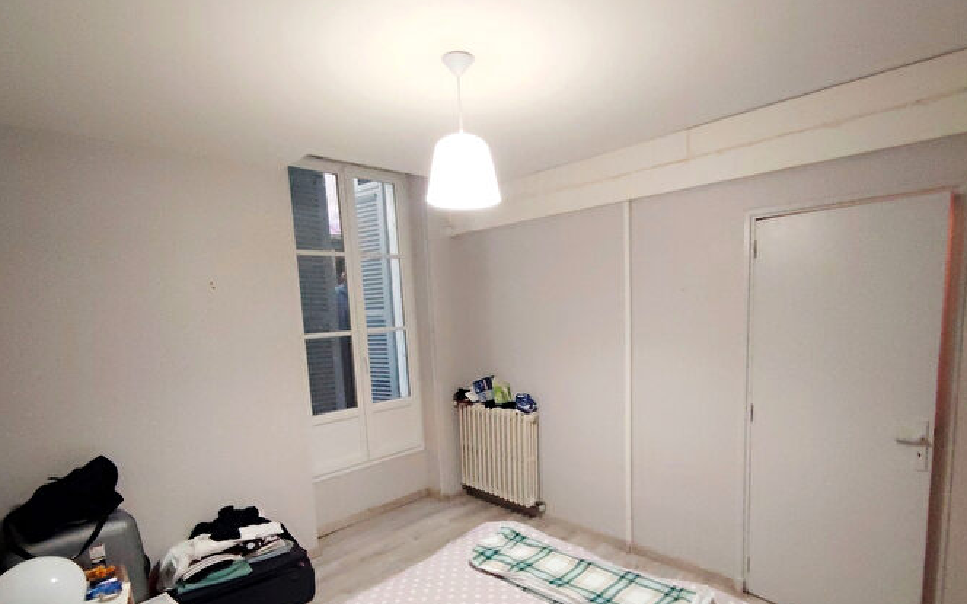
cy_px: 366
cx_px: 507
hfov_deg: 87.9
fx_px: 501
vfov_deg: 61.6
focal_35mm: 19
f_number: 2.2
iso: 617
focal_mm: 1.43
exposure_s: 1/33.3
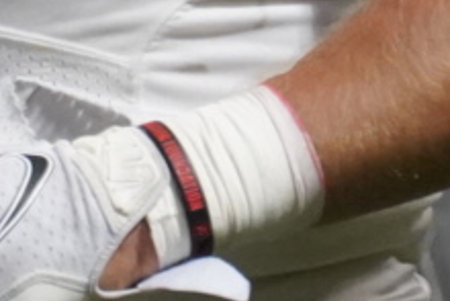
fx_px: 27542
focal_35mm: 2202
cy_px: -512
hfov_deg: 0.9
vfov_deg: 0.6
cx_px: 80
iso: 10000
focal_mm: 300
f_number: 5.6
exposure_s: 1/320
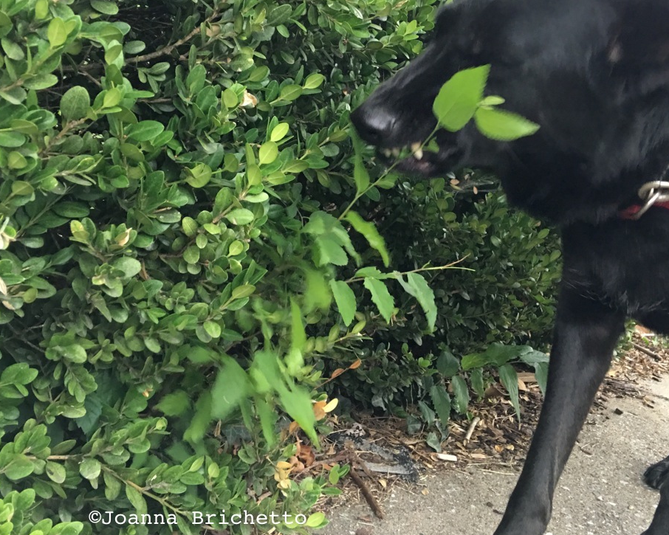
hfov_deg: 45.8
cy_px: 199
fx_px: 792
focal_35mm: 40
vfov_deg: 37.1
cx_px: 357
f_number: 2.2
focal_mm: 4.15
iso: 80
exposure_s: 1/15
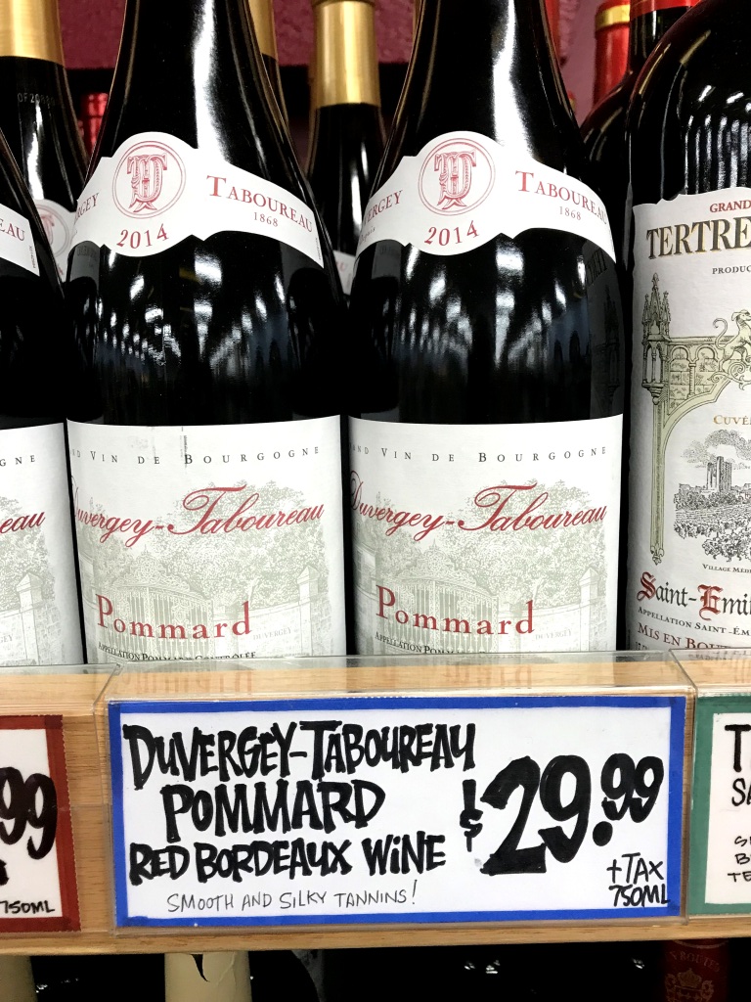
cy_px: 501
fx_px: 810
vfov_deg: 63.4
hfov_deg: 49.7
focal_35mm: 28
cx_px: 376
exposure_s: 1/30
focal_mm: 3.99
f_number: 1.8
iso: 25
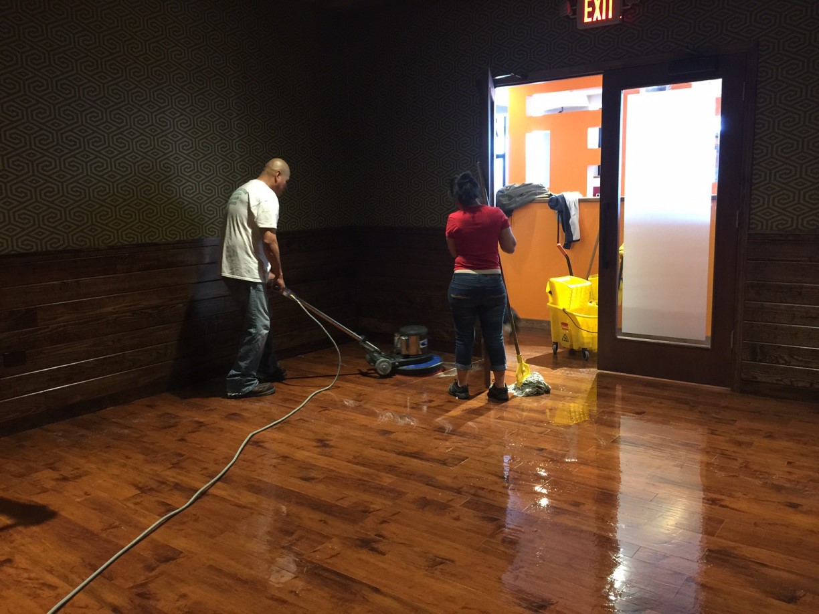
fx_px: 686
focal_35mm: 29
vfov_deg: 48.2
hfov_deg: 61.7
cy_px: 307
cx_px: 410
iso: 125
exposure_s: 1/8
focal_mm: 4.15
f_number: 2.2
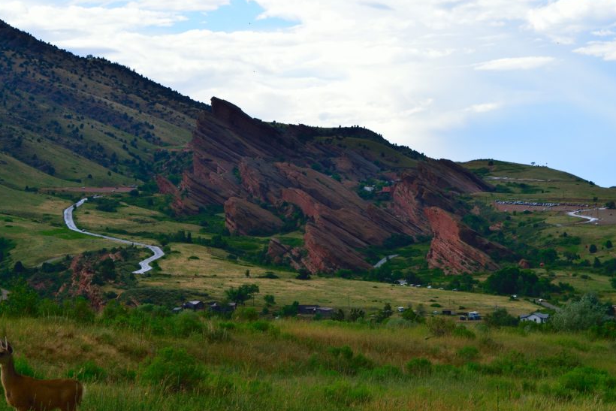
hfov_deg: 21.1
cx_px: 283
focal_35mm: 97
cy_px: 209
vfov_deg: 14.2
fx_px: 1653
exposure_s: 1/400
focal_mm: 55
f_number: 11
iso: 400
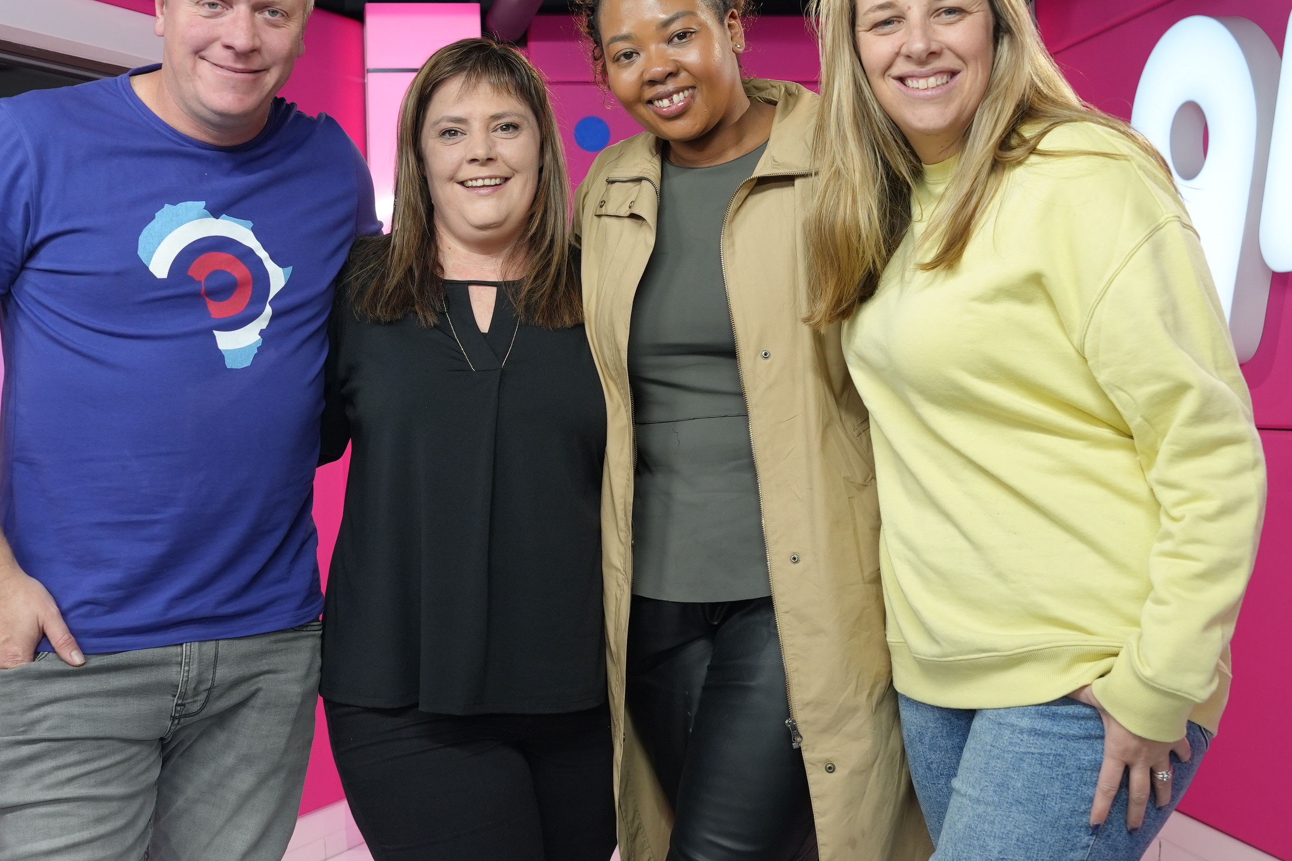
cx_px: 625
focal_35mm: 46
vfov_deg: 29.2
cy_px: 370
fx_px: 1651
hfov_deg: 42.7
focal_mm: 24
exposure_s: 1/160
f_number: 4
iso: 500
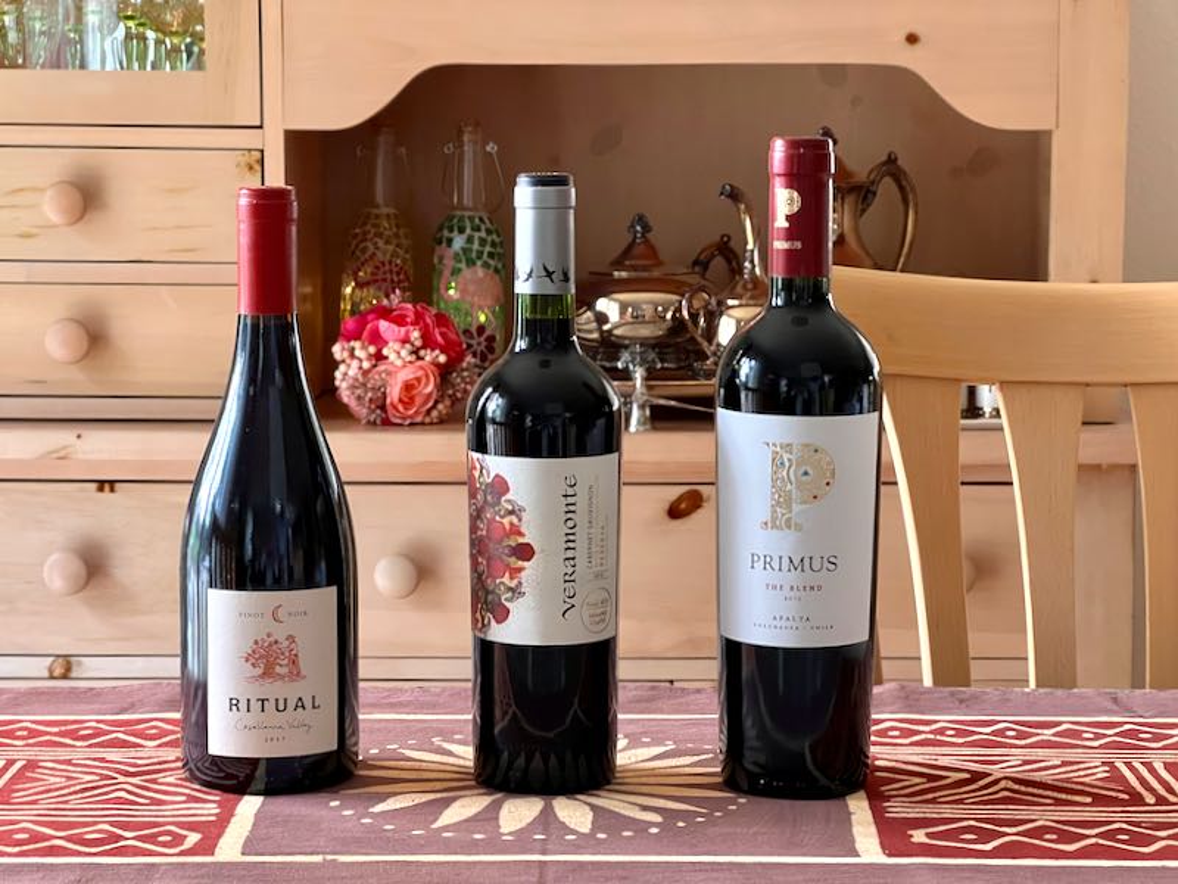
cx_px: 589
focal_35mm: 77
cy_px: 442
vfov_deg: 19.1
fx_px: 2620
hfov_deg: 25.3
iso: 500
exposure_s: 1/60
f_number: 2.8
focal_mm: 9
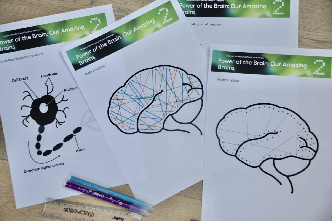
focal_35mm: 62
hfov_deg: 32.4
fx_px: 572
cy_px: 110
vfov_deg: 21.9
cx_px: 166
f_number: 5
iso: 400
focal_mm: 62
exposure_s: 1/100
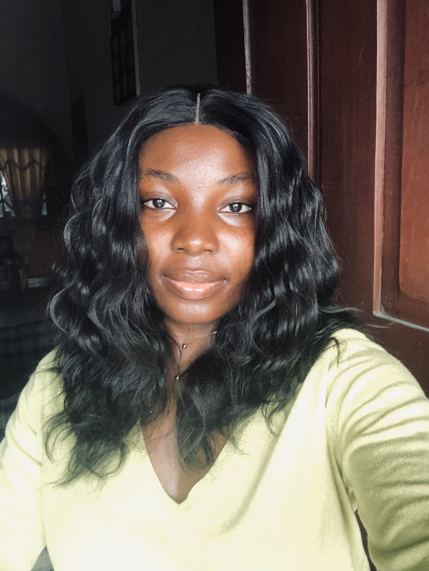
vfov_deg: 56.8
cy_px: 286
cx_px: 214
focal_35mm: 32
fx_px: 528
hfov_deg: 44.2
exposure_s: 1/60
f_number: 2.2
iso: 160
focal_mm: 2.87
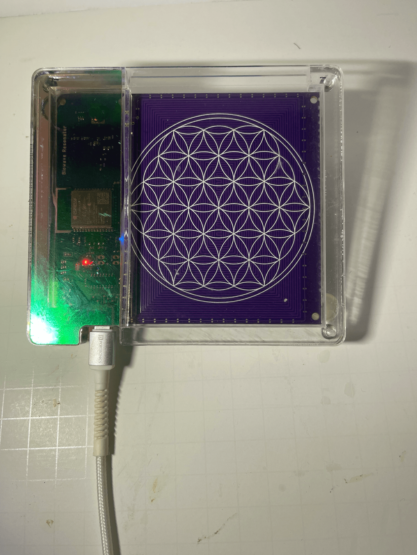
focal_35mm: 26
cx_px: 208
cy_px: 278
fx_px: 418
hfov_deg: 53.1
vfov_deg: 67.3
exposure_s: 1/120
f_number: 1.6
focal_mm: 5.1
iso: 80
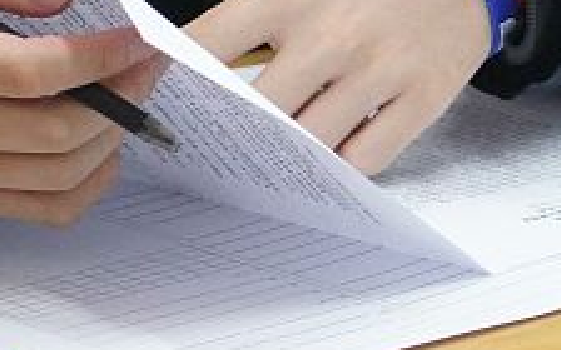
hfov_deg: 4.3
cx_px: 240
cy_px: -551
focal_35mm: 486
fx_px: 7430
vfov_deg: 2.7
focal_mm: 89
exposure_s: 1/250
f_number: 4
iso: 10000
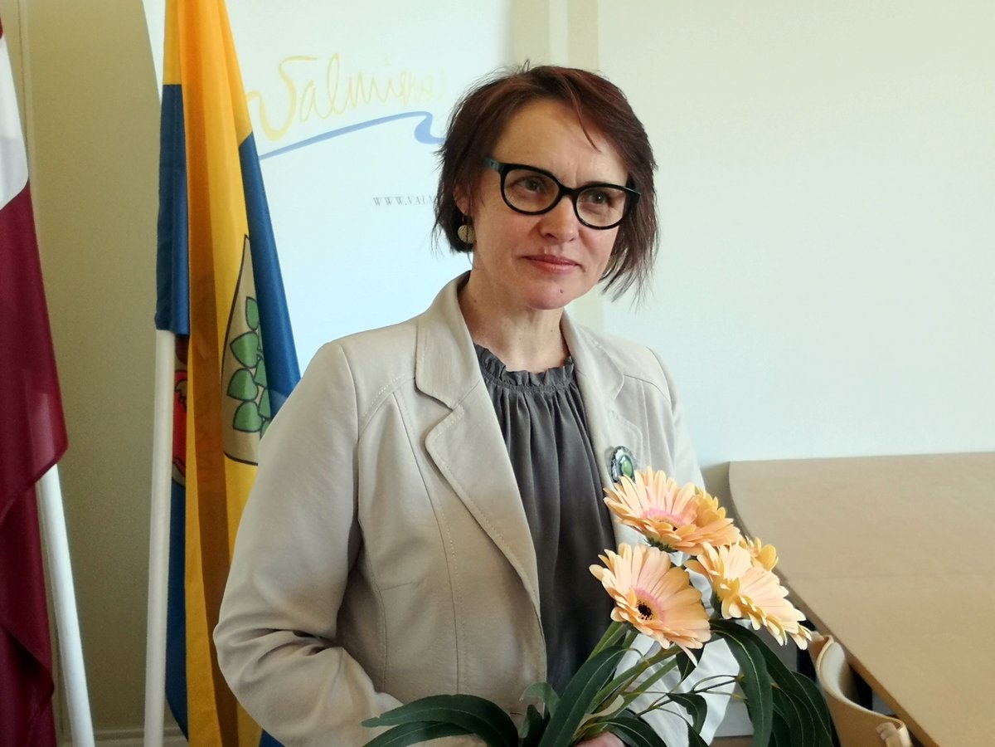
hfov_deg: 35.5
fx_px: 1552
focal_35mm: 54
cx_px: 498
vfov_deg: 27.0
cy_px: 374
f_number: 1.6
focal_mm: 3.95
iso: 100
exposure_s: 1/50
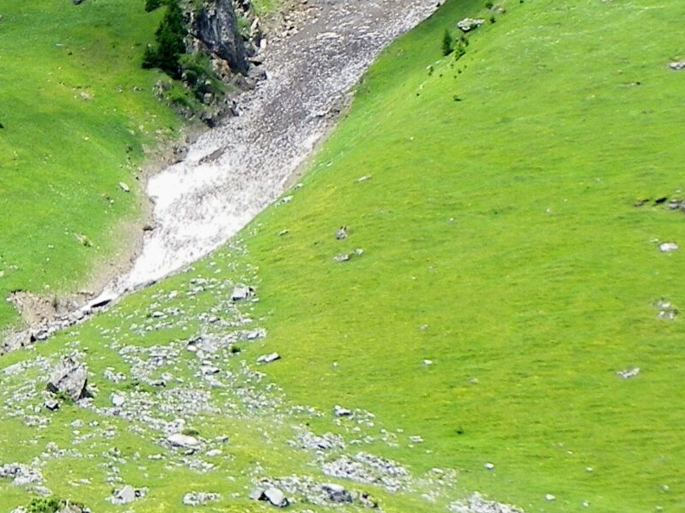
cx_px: -349
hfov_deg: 10.5
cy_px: -162
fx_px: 3582
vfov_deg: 8.1
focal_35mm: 181
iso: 64
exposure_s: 1/200
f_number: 5
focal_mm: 9.9
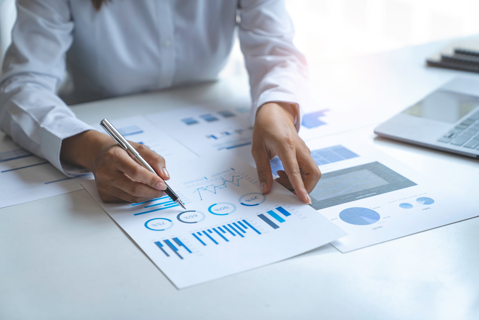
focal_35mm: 70
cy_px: 160
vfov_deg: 19.5
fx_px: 931
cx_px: 240
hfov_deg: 28.8
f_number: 2.8
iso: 100
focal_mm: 70
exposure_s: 1/160
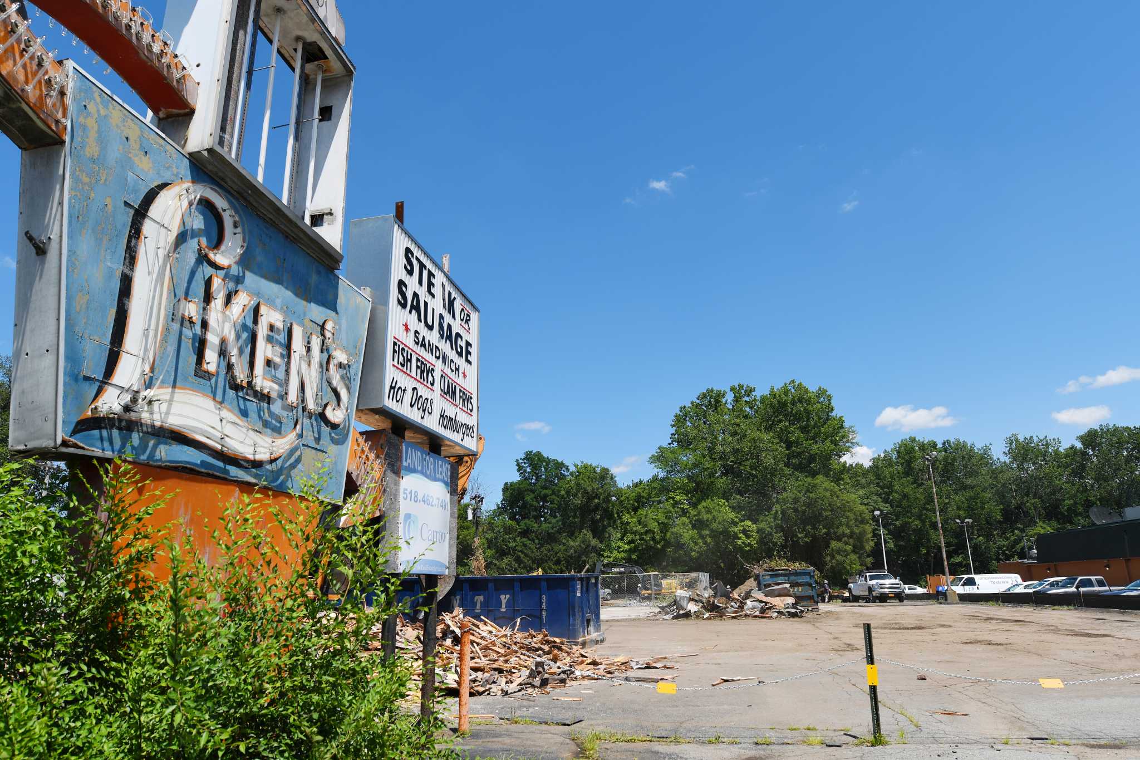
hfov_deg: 81.2
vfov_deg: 59.5
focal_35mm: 21
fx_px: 665
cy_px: 380
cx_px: 570
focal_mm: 14
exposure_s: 1/500
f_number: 5.6
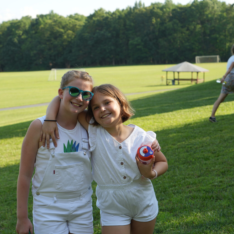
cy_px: 117
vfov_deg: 19.3
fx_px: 688
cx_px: 81
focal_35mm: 90
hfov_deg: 19.2
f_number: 6.3
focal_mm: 70
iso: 100
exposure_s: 1/125
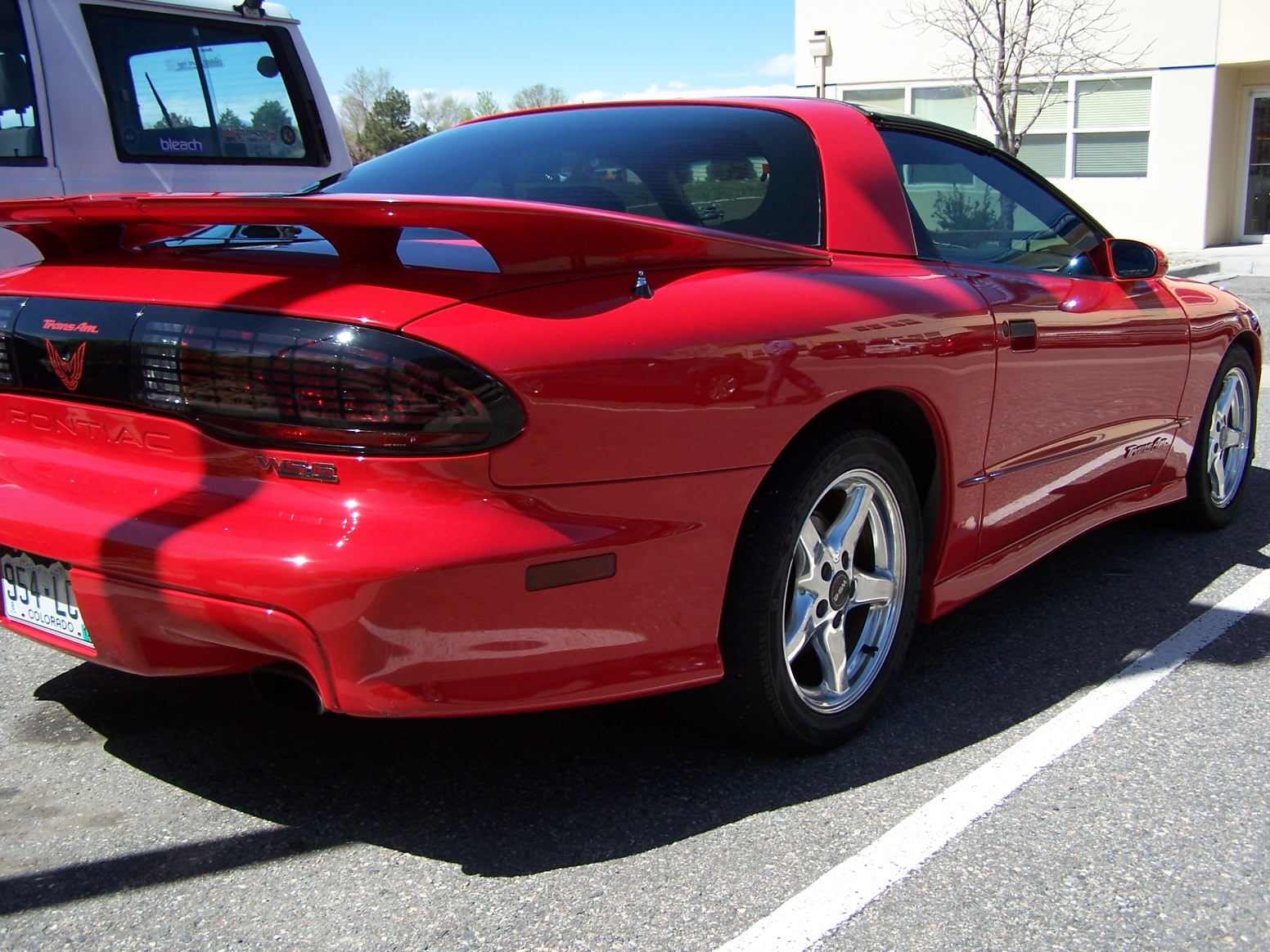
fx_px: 1394
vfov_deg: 37.7
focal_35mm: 38
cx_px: 635
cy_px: 476
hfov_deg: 49.0
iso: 80
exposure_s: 1/800
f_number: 2.8
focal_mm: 6.3
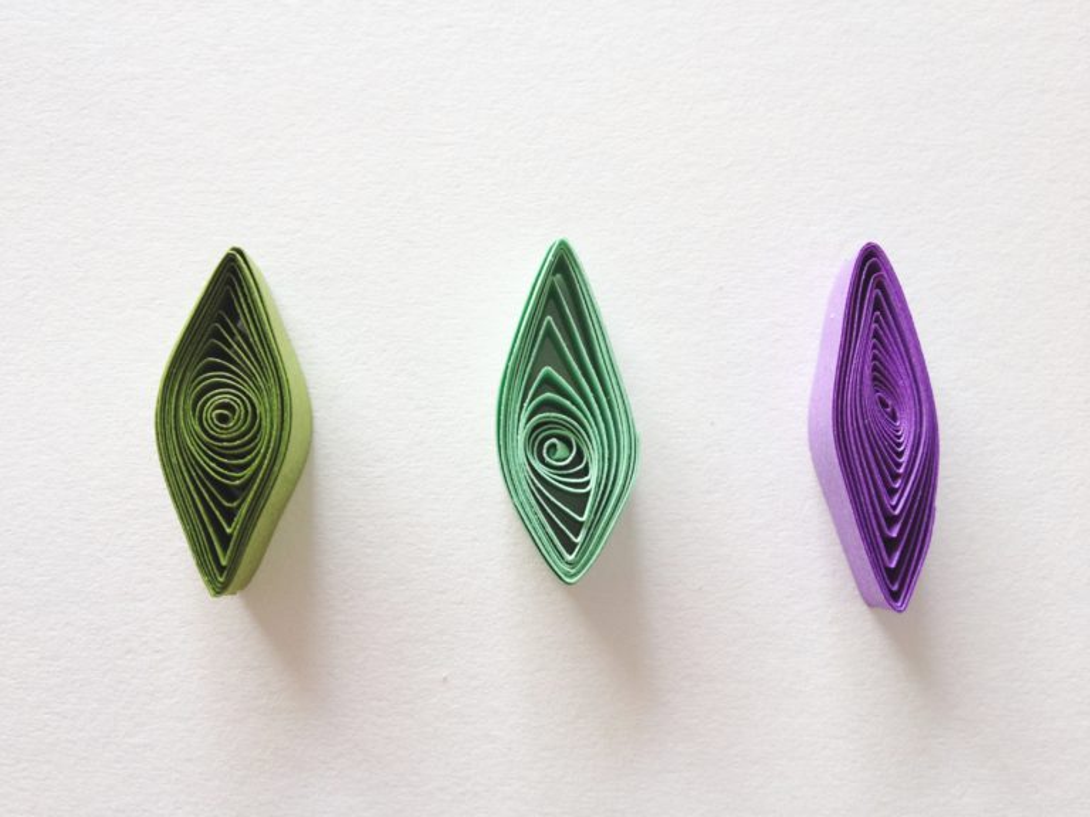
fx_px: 1102
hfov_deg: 52.6
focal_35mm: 35
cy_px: 408
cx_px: 545
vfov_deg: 40.7
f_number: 2.4
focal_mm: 4.28
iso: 64
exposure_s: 1/60
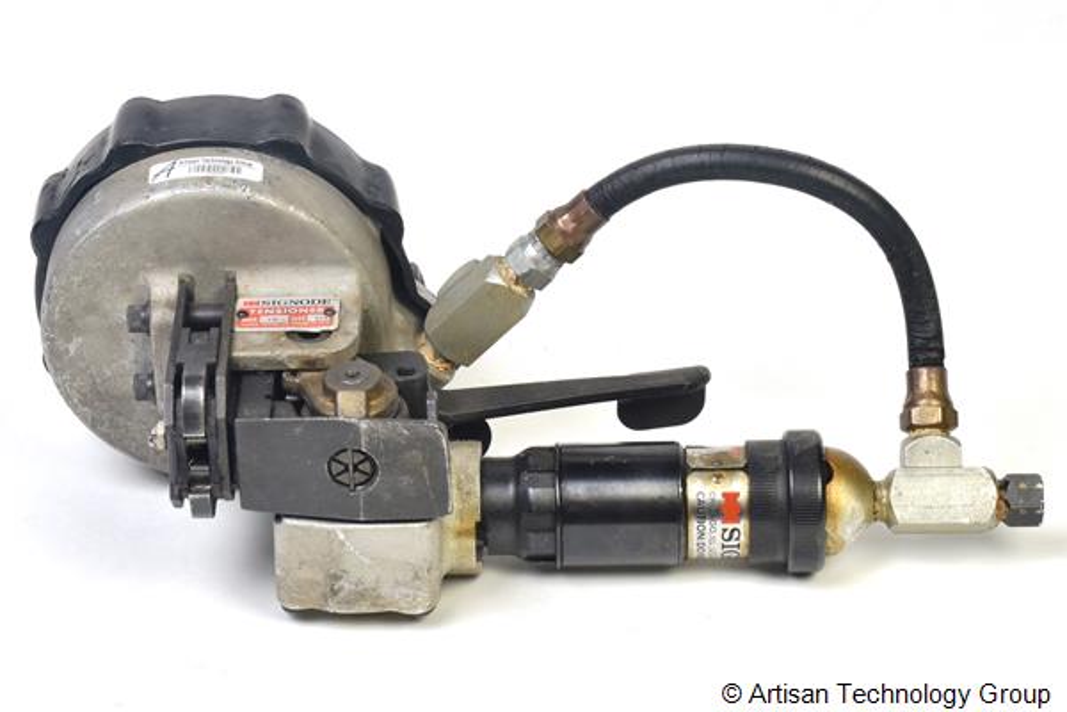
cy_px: 356
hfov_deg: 24.6
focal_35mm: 82
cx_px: 534
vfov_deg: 16.6
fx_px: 2445
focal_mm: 55
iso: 200
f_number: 13
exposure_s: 1/200
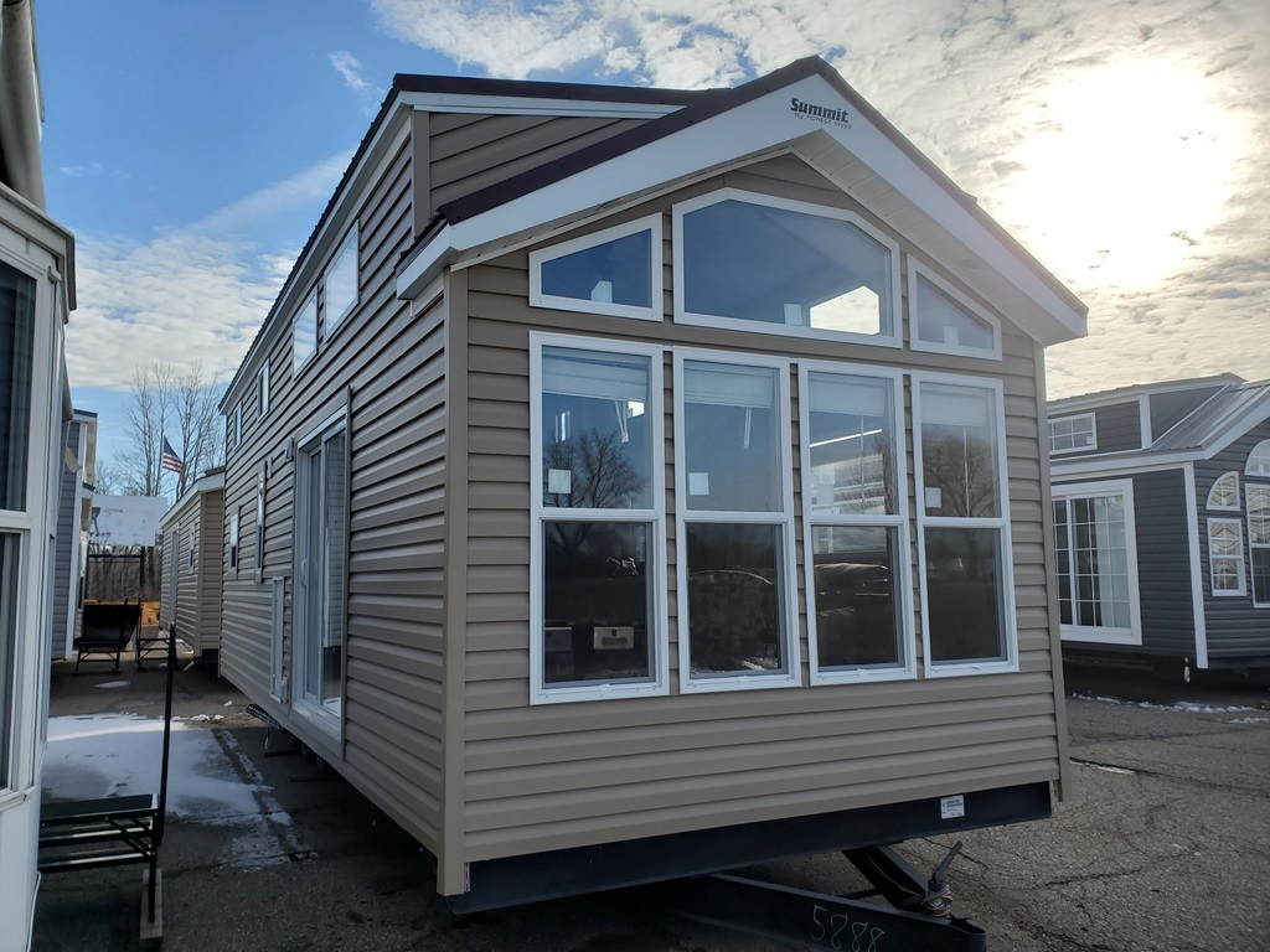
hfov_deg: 67.3
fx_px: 954
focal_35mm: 26
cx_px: 635
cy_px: 476
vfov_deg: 53.1
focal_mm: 4.3
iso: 50
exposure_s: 1/1874
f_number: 2.4
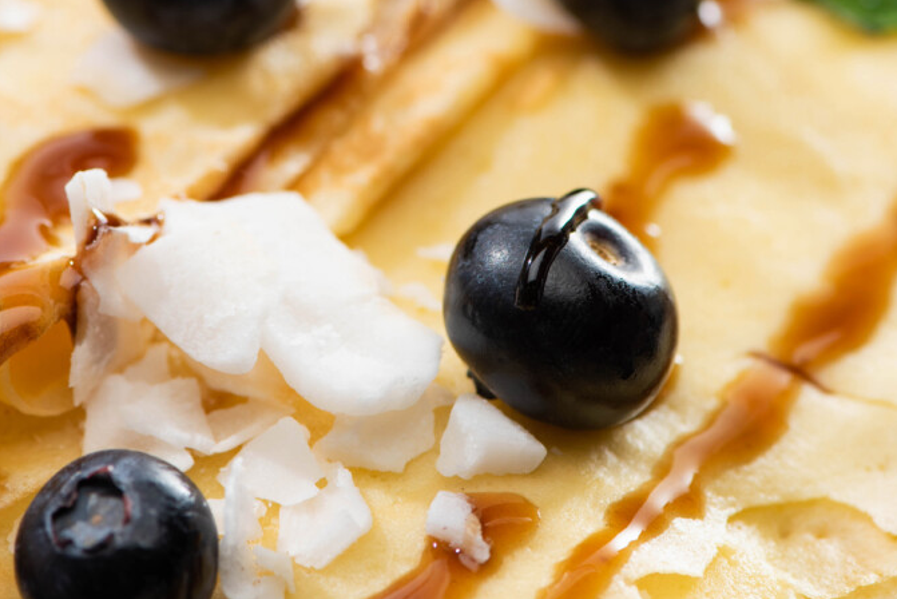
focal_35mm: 219
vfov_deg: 6.3
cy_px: 170
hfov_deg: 9.4
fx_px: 5459
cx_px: 365
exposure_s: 1/160
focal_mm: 105
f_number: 8
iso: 125
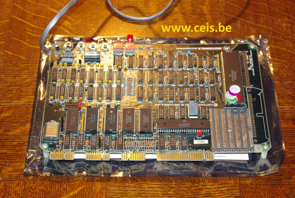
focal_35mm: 75
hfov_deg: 27.0
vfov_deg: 18.2
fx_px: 615
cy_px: 99
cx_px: 148
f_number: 5.6
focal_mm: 50
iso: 400
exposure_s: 1/10
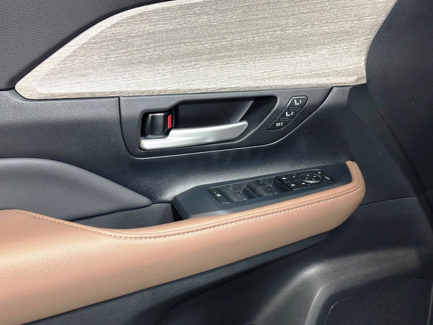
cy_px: 162
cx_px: 216
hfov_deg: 39.7
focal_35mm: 48
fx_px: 600
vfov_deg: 30.3
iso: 500
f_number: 1.78
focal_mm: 6.86
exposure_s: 1/40
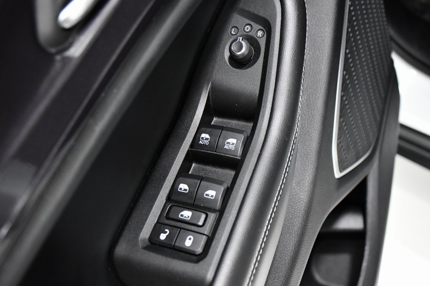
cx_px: 215
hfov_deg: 41.1
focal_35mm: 48
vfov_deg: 28.1
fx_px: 573
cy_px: 143
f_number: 4
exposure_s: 1/60
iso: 3600
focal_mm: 32
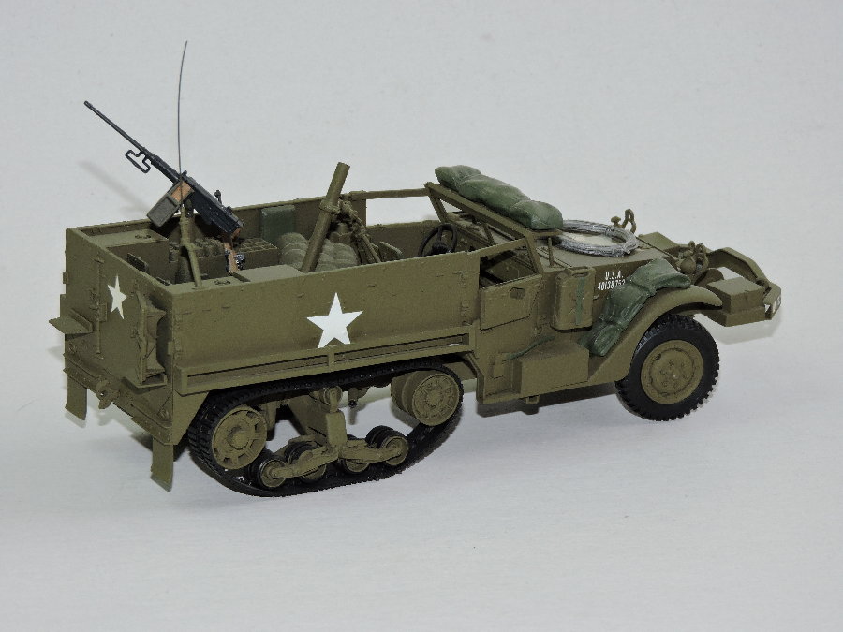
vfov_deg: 11.0
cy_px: 316
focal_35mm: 135
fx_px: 3288
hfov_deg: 14.6
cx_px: 422
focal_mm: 24.2
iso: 200
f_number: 5
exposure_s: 1/60
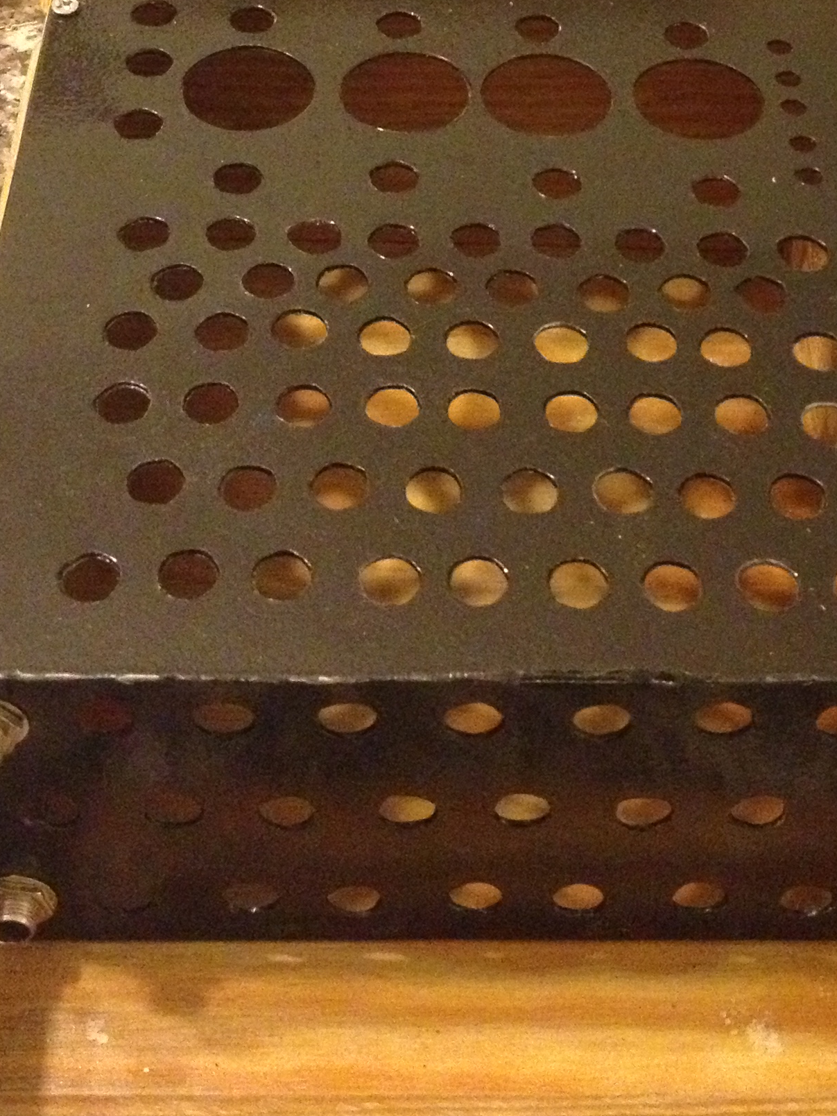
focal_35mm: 71
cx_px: 509
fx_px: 2289
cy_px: 160
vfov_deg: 26.7
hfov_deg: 20.7
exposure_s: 1/15
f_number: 2.4
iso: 800
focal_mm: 4.28
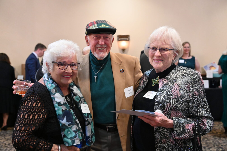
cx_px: 114
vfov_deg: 26.9
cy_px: 76
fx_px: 315
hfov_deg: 39.6
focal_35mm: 50
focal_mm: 50
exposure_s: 1/50
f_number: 5
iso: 8000
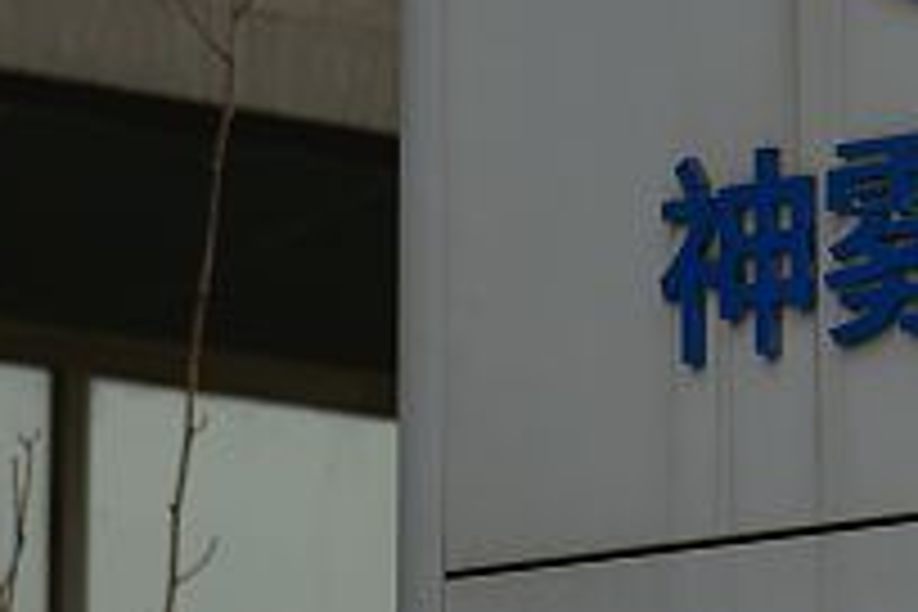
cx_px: 1782
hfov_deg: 2.9
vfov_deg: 1.9
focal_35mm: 707
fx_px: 18027
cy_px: 394
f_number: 5.6
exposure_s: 1/250
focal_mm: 120
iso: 100
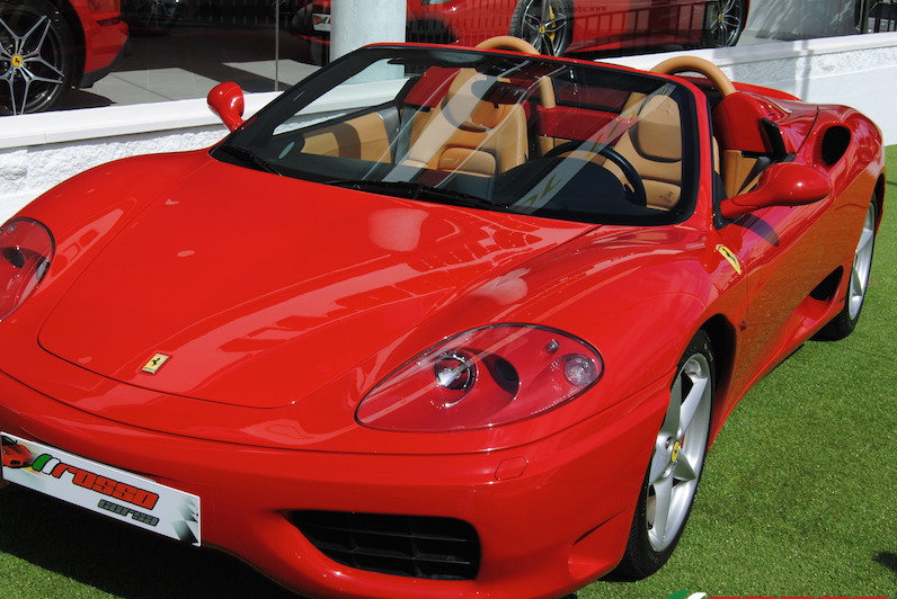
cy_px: 332
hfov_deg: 40.2
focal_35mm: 49
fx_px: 1222
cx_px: 382
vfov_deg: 27.6
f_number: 10
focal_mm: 26
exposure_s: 1/400
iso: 100
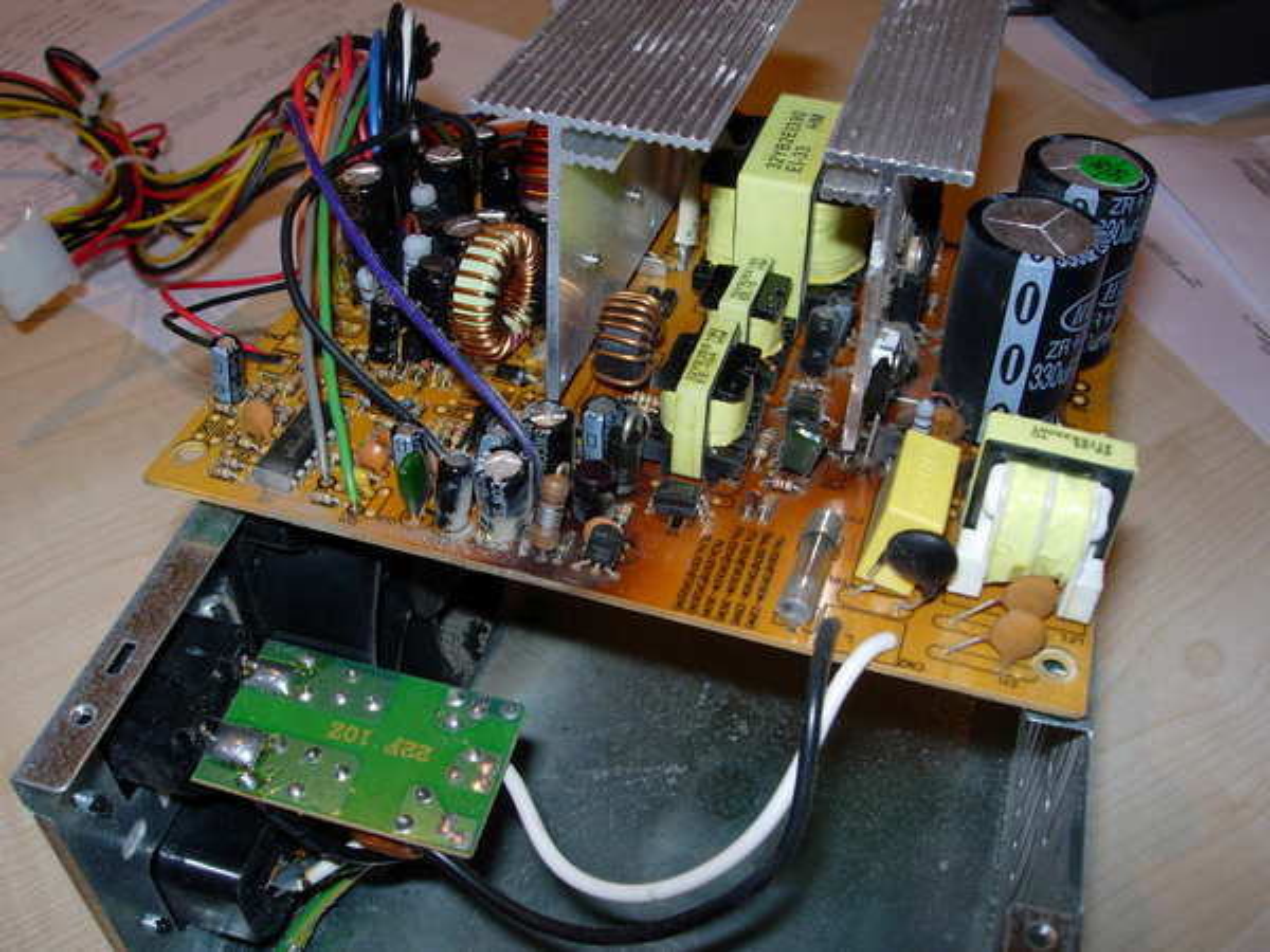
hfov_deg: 49.0
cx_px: 635
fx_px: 1394
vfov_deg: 37.7
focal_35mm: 38
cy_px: 476
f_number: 4.8
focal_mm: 7.8
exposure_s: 1/64
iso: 79
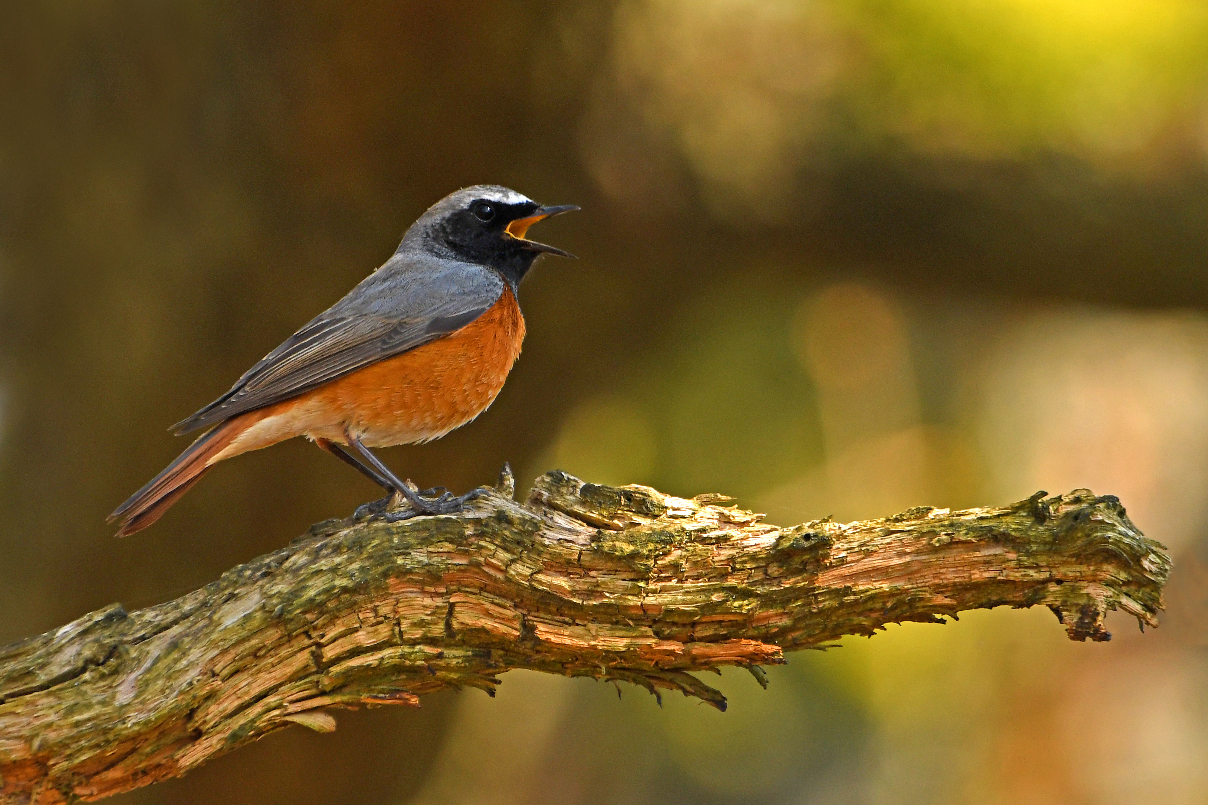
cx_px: 604
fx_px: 30198
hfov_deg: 2.3
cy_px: 402
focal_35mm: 900
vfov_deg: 1.5
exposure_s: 1/500
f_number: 6.3
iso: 360
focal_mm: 600
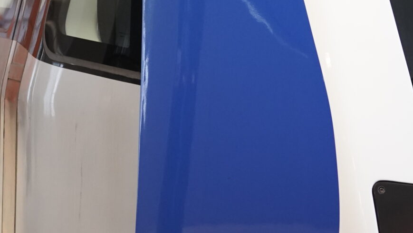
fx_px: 2366
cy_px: -119
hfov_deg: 10.0
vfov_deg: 5.6
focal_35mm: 216
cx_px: 266
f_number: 4
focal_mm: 70
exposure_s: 1/250
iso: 3200
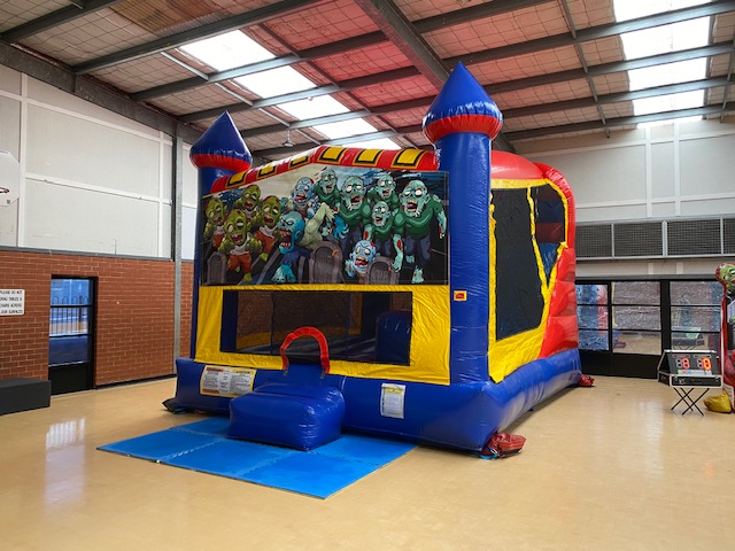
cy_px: 276
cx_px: 368
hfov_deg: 67.3
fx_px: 552
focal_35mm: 26
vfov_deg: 53.1
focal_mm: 4.25
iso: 160
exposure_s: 1/60
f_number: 1.8
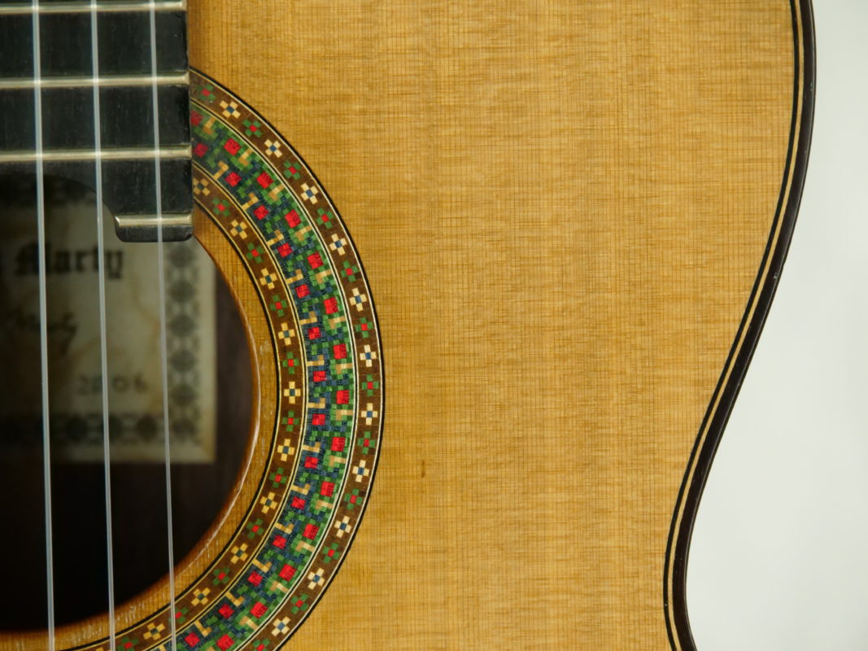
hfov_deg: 6.6
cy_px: 326
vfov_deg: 5.0
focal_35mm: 300
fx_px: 7522
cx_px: 434
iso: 2500
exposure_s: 1/320
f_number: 6.3
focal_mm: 150
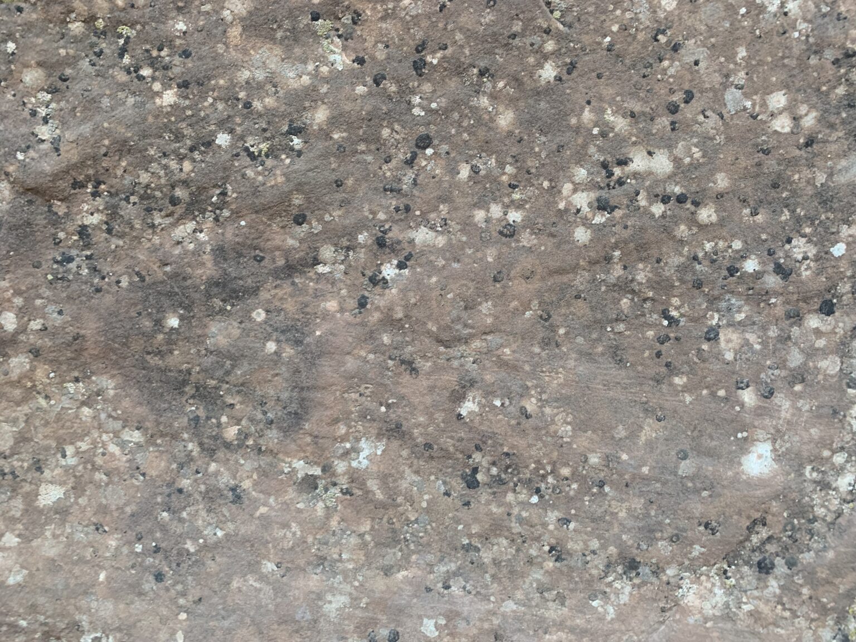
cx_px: 428
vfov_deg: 53.1
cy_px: 321
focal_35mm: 26
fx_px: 643
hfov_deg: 67.3
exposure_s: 1/60
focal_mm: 4.25
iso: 125
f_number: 1.8
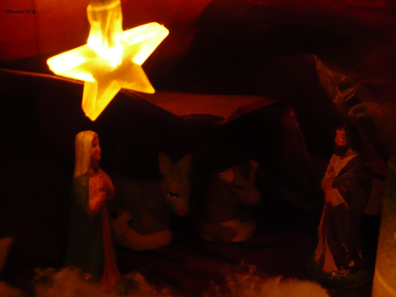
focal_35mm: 37
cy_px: 148
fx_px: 423
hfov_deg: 50.1
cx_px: 198
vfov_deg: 38.7
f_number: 2.8
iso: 200
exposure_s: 1/8
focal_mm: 6.1
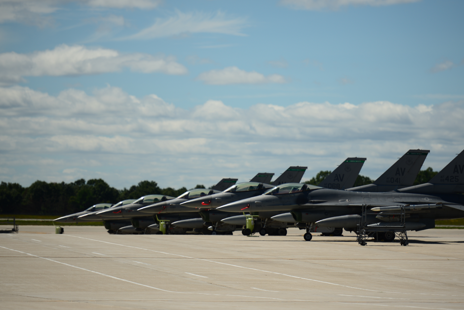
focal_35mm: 224
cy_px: 162
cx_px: 261
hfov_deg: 9.2
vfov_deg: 6.1
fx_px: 2888
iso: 100
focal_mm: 185
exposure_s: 1/4000
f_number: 2.8
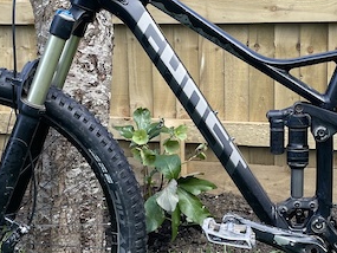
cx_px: 238
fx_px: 711
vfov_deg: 20.2
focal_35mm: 73
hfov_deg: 26.4
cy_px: 136
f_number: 1.6
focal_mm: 4.2
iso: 32
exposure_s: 1/195
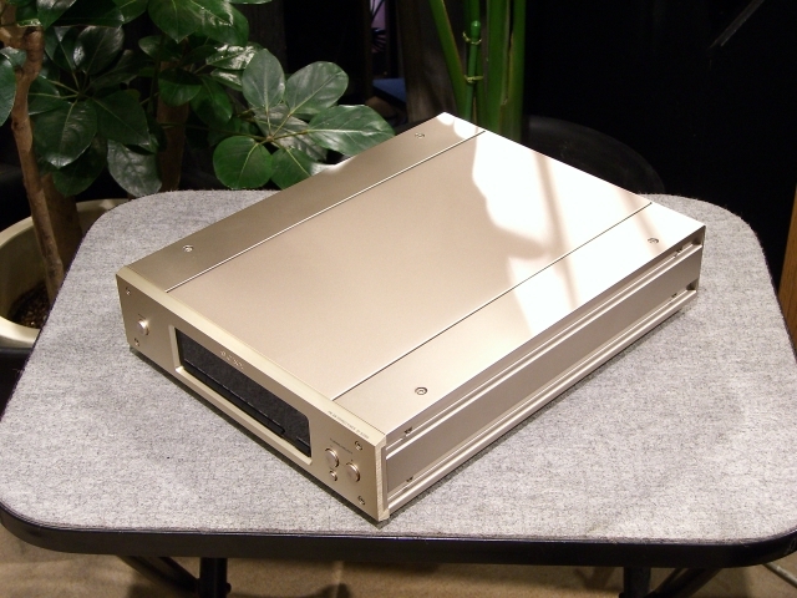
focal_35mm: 57
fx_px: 1312
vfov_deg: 25.7
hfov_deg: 33.8
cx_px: 398
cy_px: 299
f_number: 3.6
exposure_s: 1/15
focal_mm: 11.8
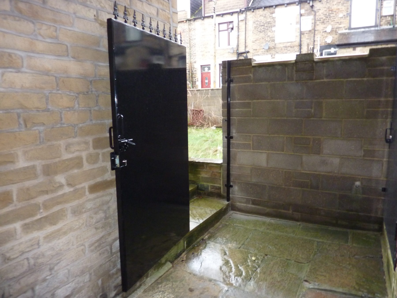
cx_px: 198
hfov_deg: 69.4
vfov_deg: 54.9
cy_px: 149
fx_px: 287
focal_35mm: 25
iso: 320
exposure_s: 1/30
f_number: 3.3
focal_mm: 4.1
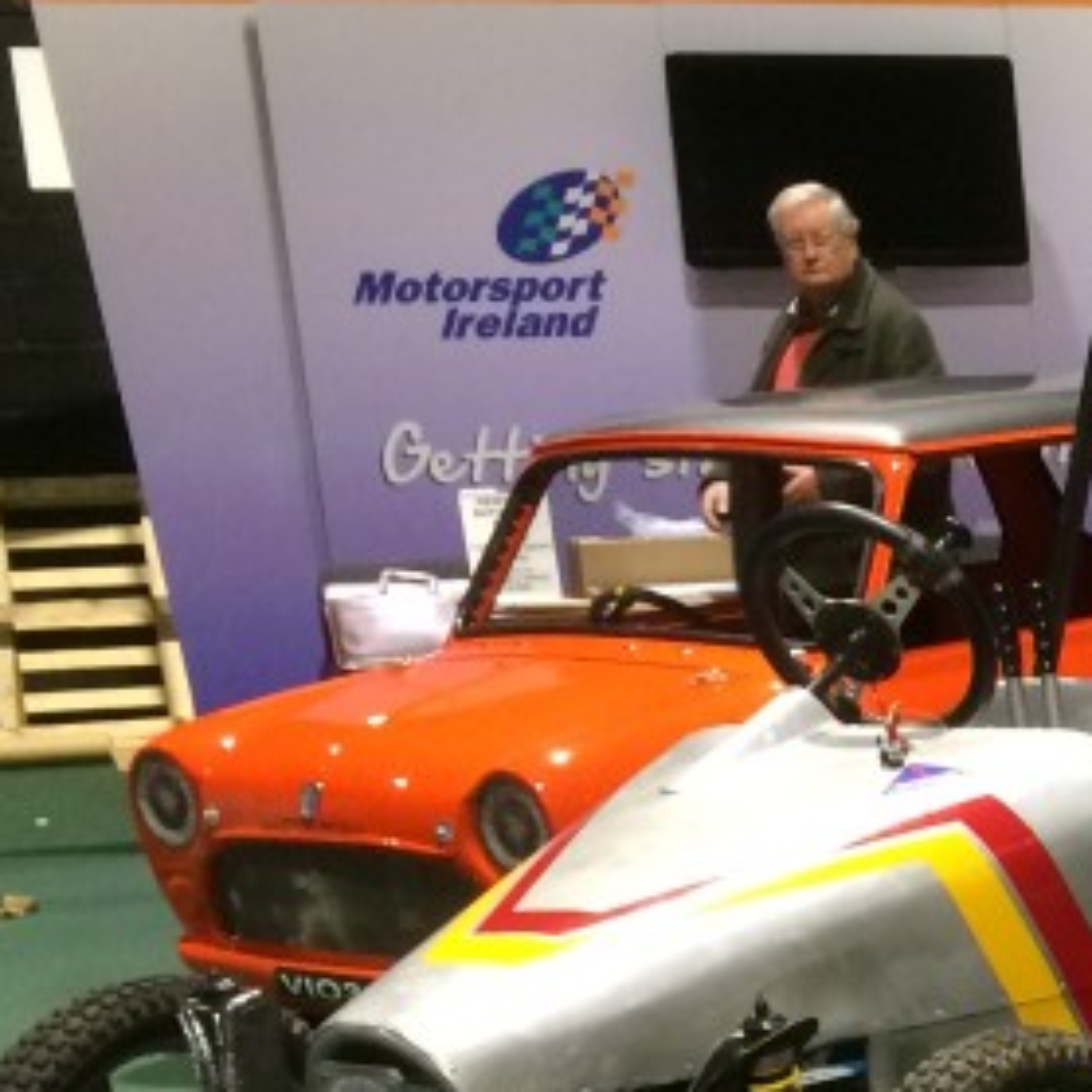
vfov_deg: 17.7
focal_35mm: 94
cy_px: 1264
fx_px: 3355
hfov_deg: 16.5
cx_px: 1746
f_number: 2.2
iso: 200
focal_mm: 4.15
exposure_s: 1/33
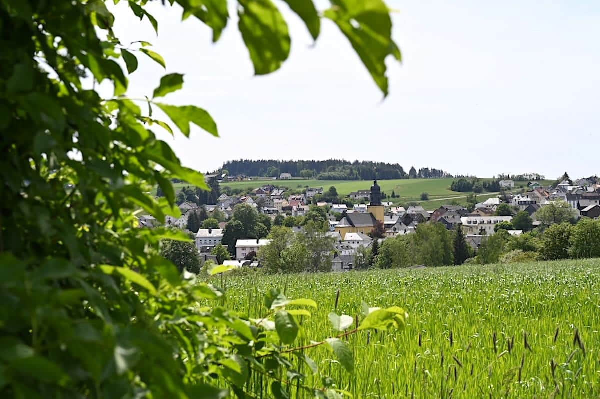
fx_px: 833
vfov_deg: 27.0
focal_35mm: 50
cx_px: 300
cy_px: 200
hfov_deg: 39.6
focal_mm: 50
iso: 400
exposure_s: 1/500
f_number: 11
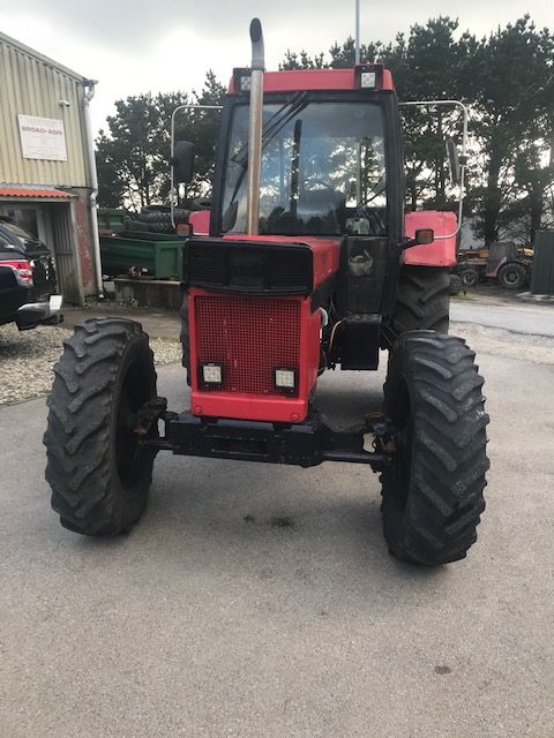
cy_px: 369
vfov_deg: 63.4
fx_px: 597
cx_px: 277
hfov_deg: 49.7
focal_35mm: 28
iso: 20
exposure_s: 1/142
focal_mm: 3.99
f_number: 1.8
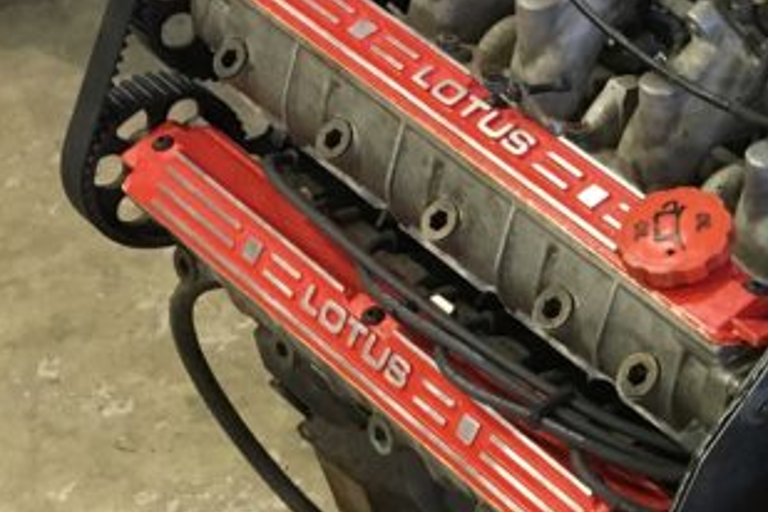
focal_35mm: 100
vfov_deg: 13.5
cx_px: 967
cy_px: 512
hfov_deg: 19.1
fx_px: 2133
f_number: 2.2
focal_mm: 4.15
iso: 200
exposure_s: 1/33
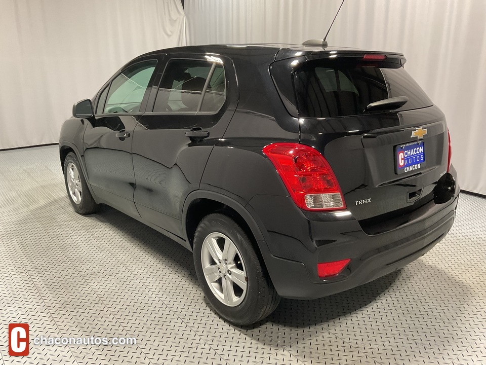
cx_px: 243
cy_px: 182
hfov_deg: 61.7
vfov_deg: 48.2
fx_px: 407
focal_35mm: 29
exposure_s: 1/60
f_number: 1.8
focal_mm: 3
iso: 125
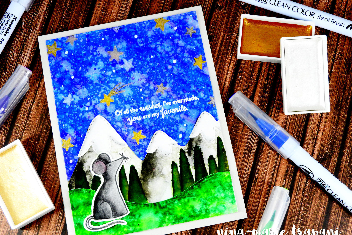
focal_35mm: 63
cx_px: 175
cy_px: 123
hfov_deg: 31.9
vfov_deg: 21.6
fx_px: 616
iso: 180
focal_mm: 10.7
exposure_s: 1/30
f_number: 6
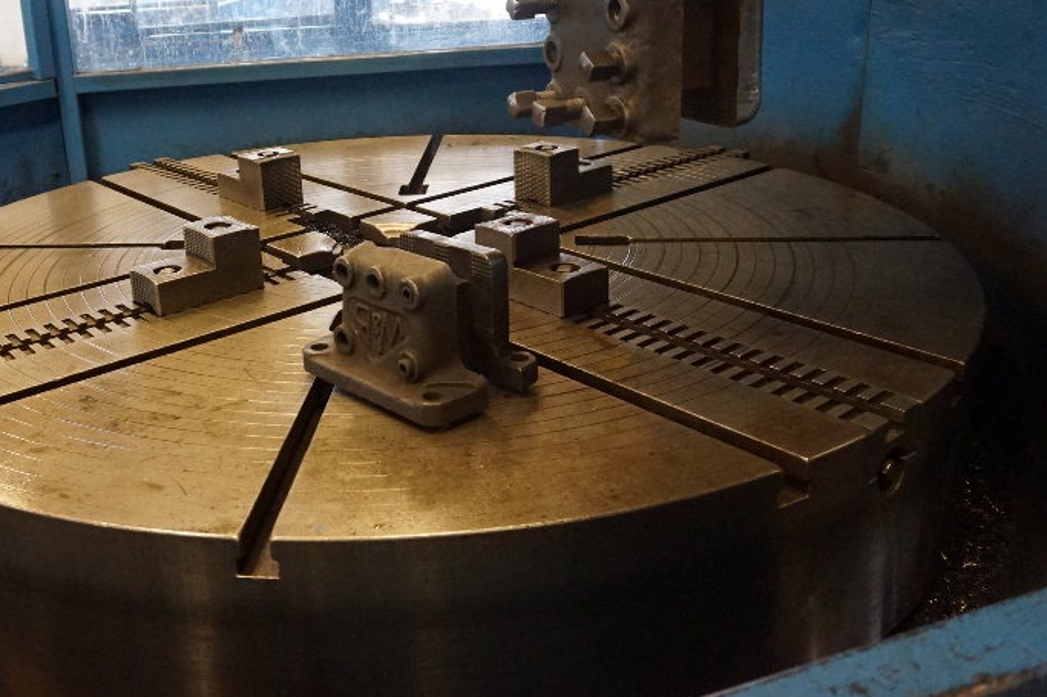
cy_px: 237
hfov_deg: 52.5
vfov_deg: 36.5
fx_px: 1047
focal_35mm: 36
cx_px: 382
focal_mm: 16
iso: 3200
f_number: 3.5
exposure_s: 1/60
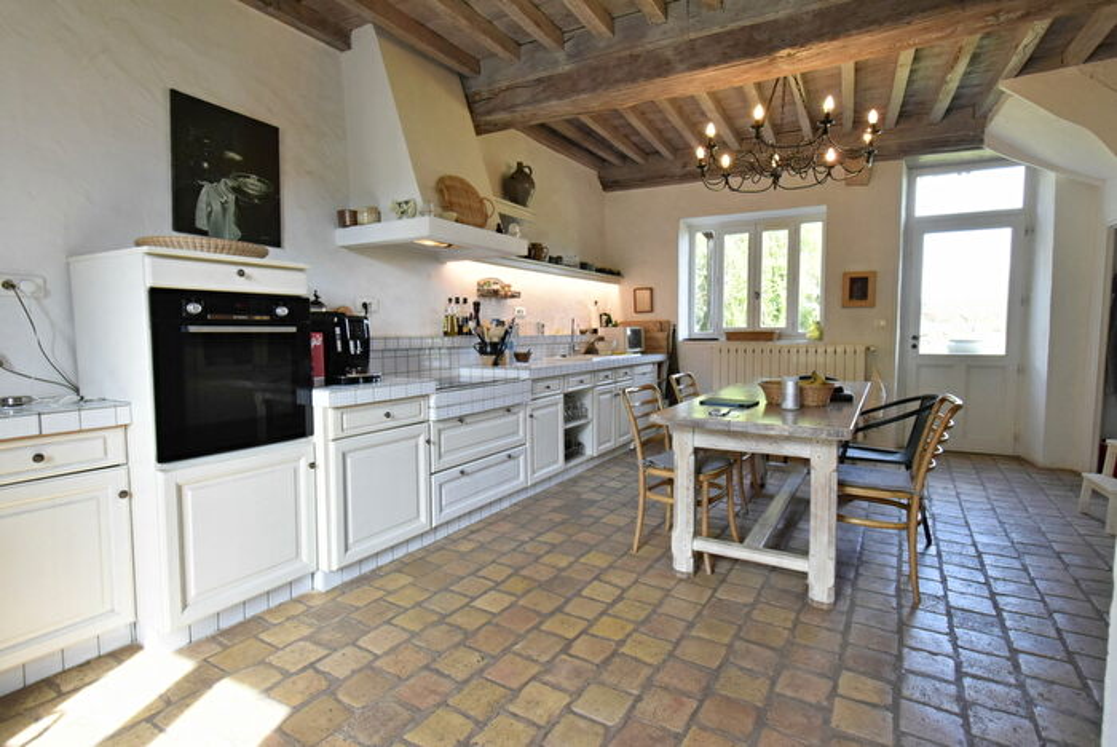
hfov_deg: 92.4
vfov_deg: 69.8
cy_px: 374
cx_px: 558
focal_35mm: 17
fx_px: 536
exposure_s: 1/200
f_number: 7.1
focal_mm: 11.5
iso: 2500
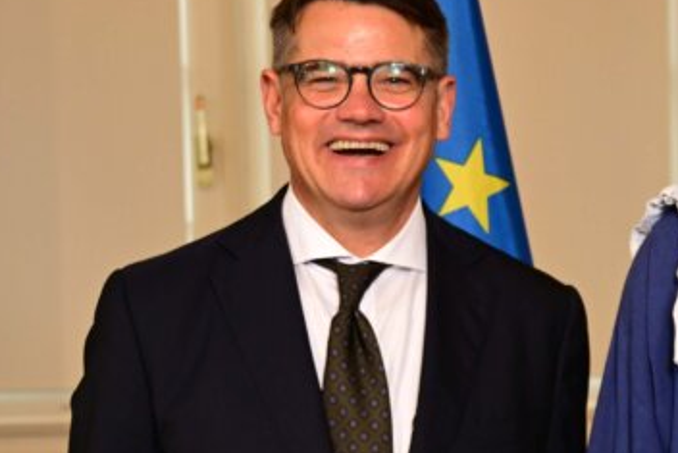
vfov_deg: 9.1
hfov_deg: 13.3
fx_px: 2826
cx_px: 826
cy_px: 403
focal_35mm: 150
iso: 1000
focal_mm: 44
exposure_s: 1/160
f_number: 4
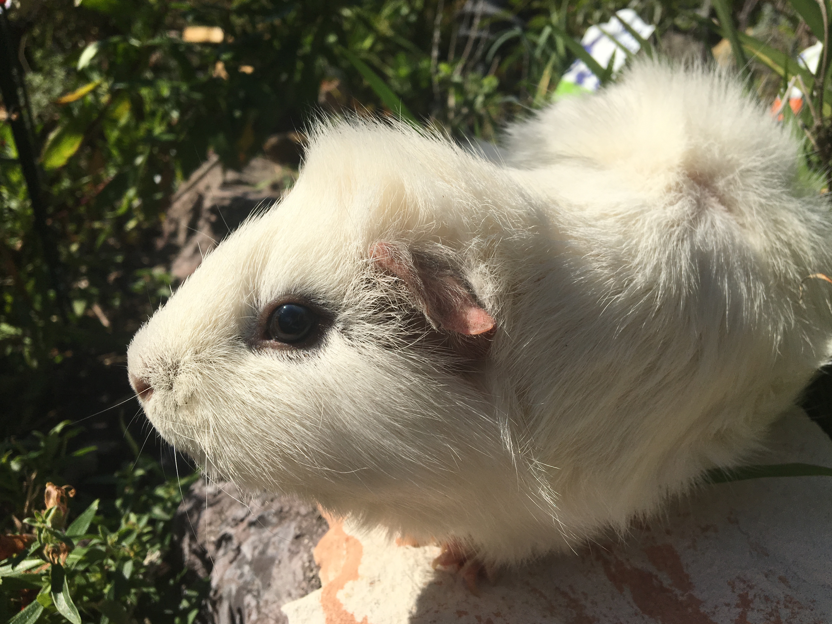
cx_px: 425
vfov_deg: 46.8
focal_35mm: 30
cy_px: 319
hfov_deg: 60.0
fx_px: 721
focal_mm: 4.15
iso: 25
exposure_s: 1/3344
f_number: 2.2
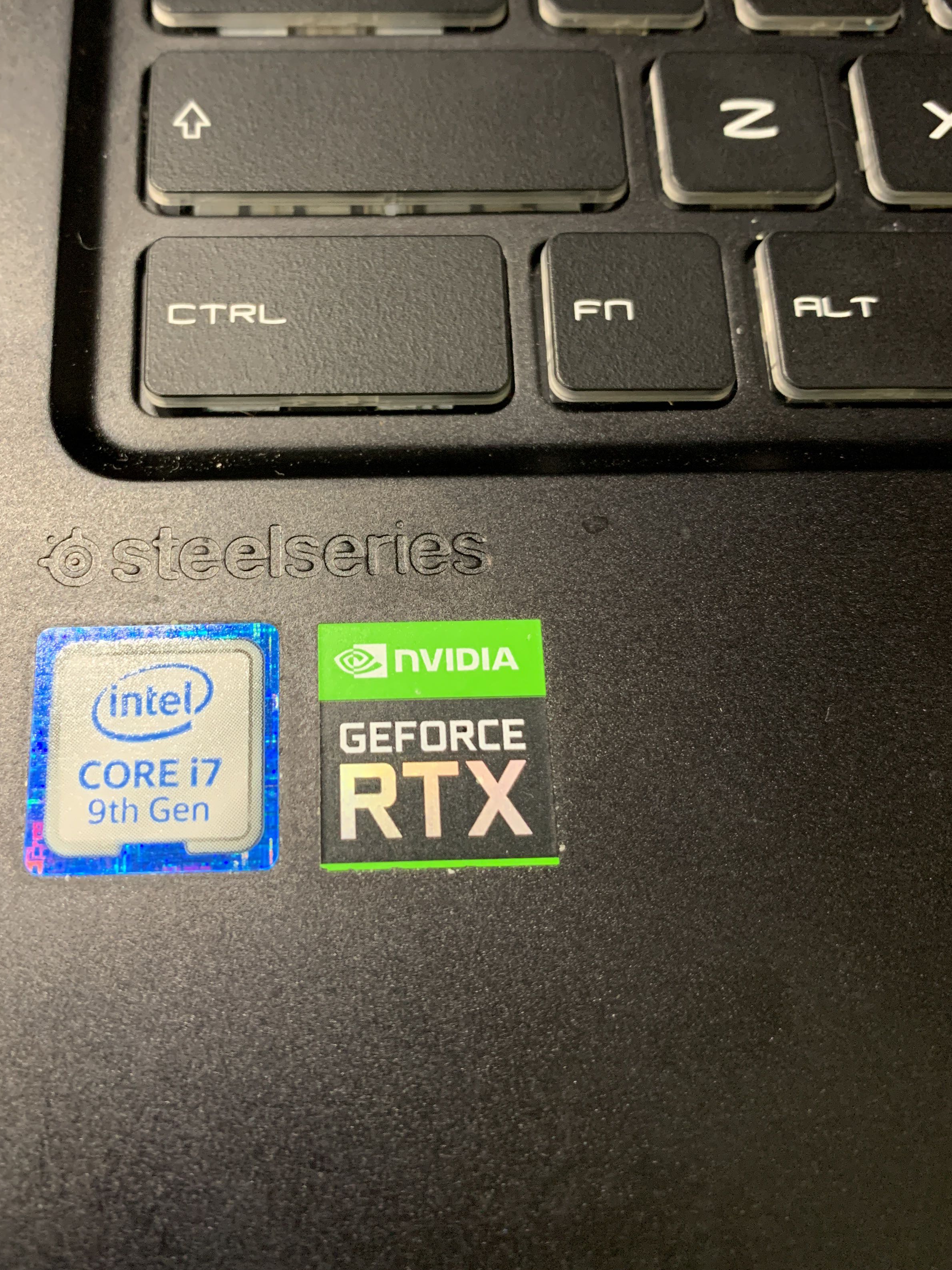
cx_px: 355
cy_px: 546
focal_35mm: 33
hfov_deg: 42.6
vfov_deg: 55.2
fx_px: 1210
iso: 400
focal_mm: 4.25
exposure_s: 1/52
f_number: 1.8
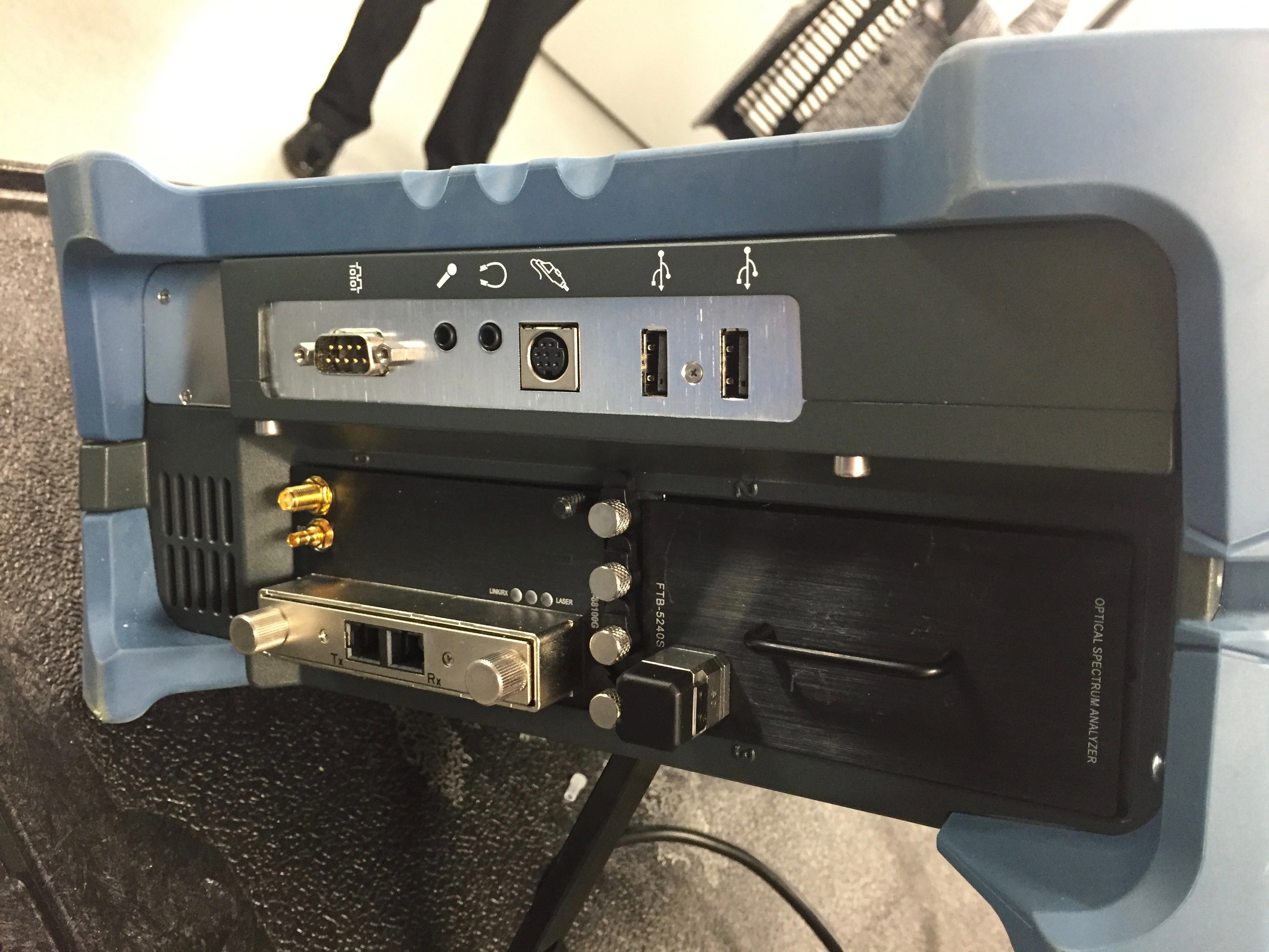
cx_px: 634
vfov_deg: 48.2
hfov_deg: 61.7
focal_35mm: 29
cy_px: 476
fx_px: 1063
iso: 250
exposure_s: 1/33
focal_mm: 4.15
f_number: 2.2
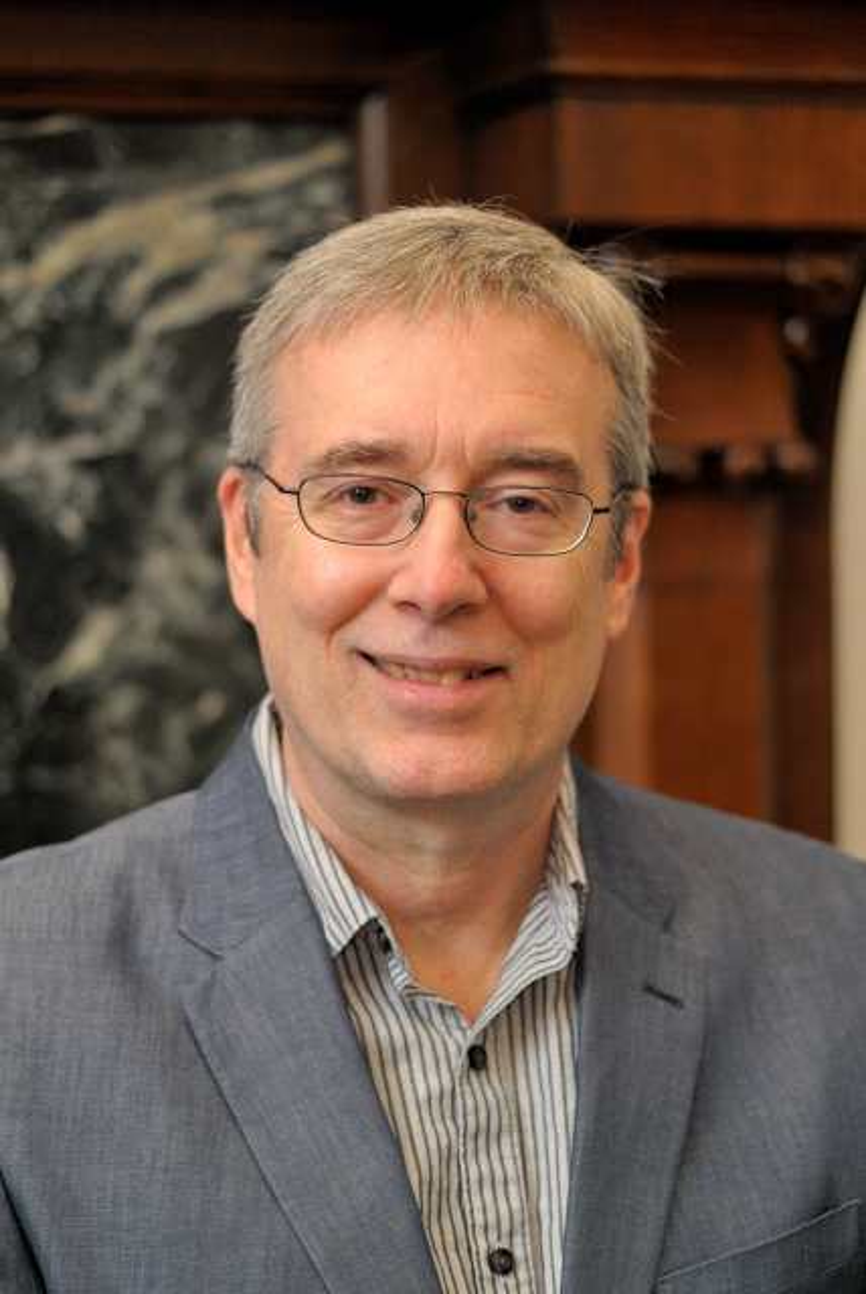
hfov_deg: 15.9
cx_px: 433
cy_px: 647
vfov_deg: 23.6
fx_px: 3096
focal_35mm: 86
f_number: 1.2
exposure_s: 1/200
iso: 100
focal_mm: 32
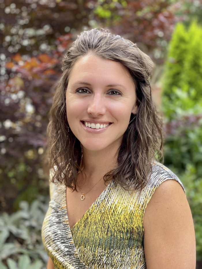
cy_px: 134
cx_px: 101
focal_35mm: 52
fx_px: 404
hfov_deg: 28.0
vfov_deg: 36.8
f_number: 2
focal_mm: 6
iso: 125
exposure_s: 1/120
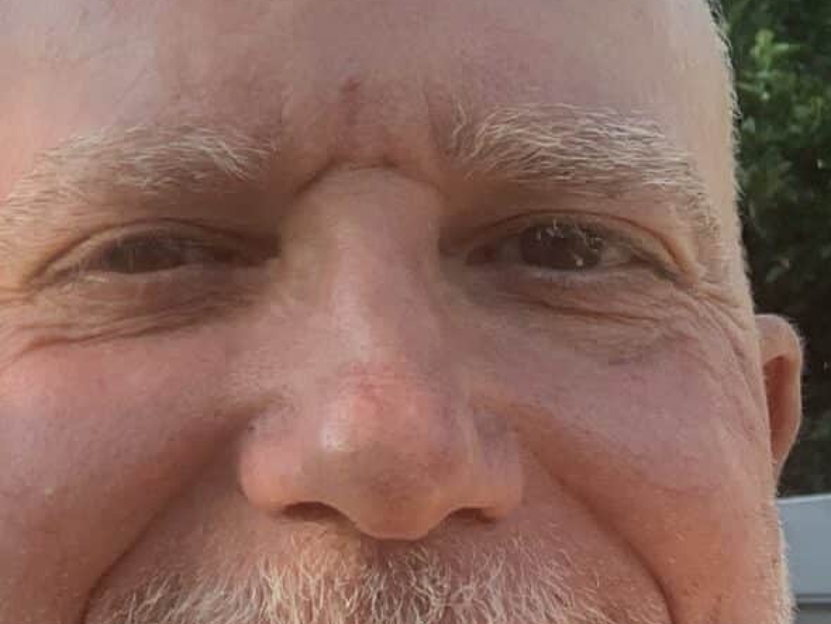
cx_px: -225
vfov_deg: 13.3
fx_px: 2666
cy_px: 170
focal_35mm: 111
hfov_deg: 16.8
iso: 16
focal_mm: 2.87
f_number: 2.2
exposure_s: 1/121
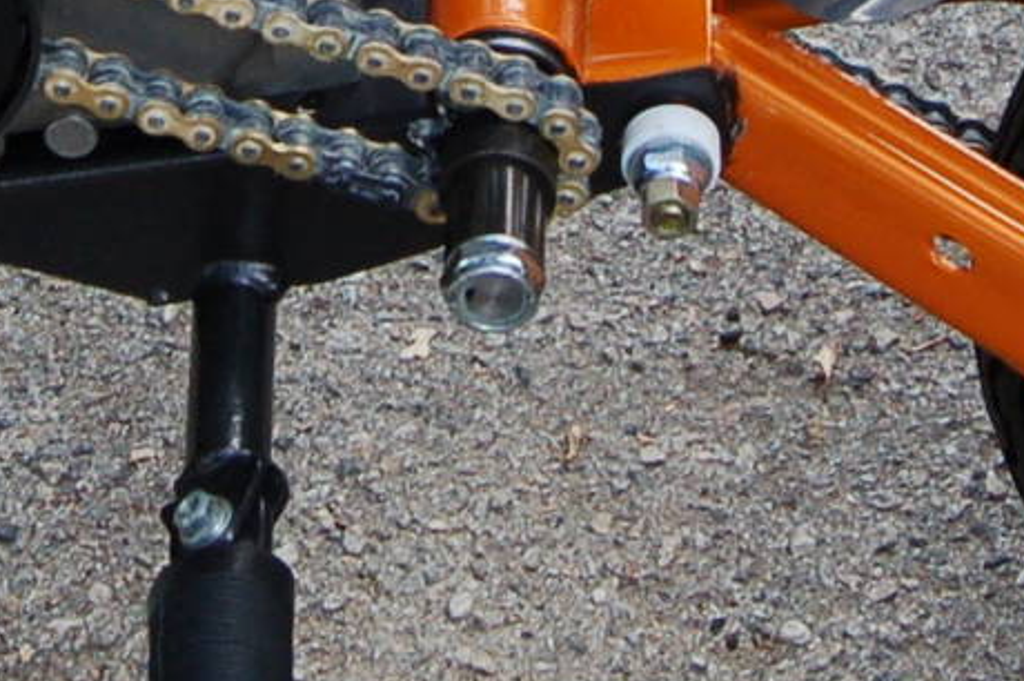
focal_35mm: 212
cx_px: 383
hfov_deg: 9.7
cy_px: -543
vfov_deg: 6.3
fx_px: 6026
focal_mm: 26
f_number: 5.6
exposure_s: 1/125
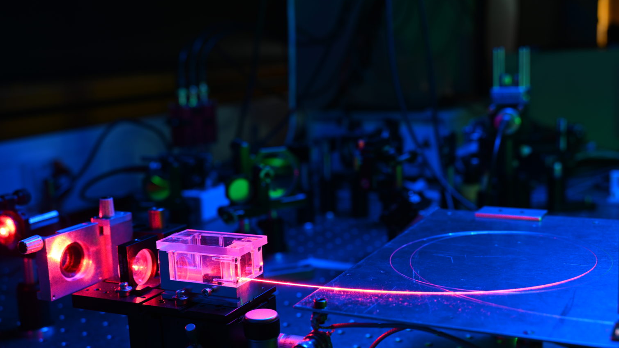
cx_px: 315
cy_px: 198
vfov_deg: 25.4
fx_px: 771
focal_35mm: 47
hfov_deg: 43.7
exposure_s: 30
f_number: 5.3
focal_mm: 44
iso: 100
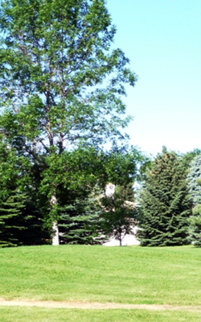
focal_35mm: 107
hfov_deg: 12.1
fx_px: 938
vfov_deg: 19.5
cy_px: 160
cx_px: 216
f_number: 4.3
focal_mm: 9.3
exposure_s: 1/250
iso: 100
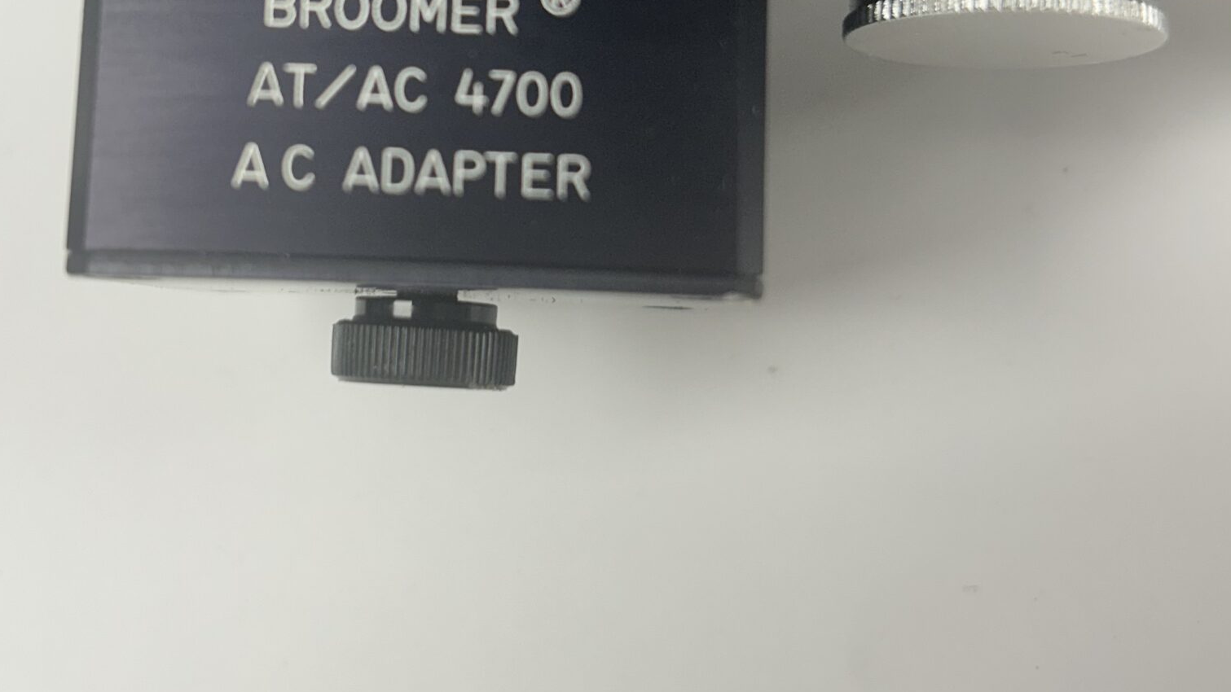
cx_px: 473
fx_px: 1567
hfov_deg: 42.6
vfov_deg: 24.4
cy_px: 111
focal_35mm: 48
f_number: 1.5
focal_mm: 5.7
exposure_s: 1/120
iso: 50
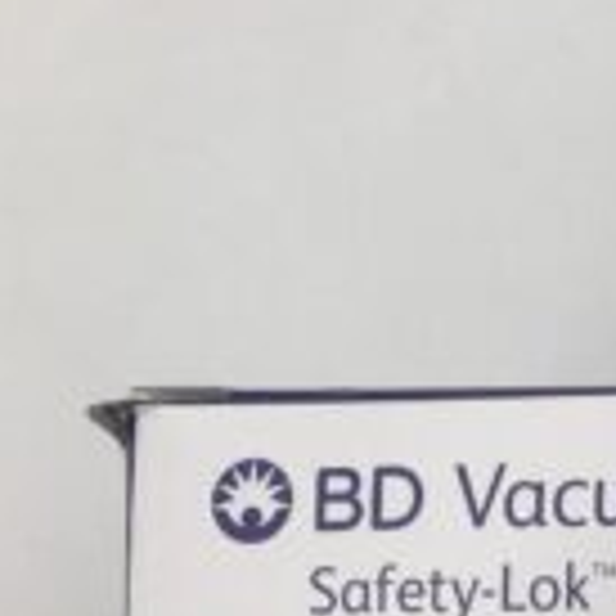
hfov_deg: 13.6
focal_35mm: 108
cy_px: 823
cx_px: 1259
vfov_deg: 15.3
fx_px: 2174
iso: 20
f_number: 1.8
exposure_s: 1/287
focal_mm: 3.99
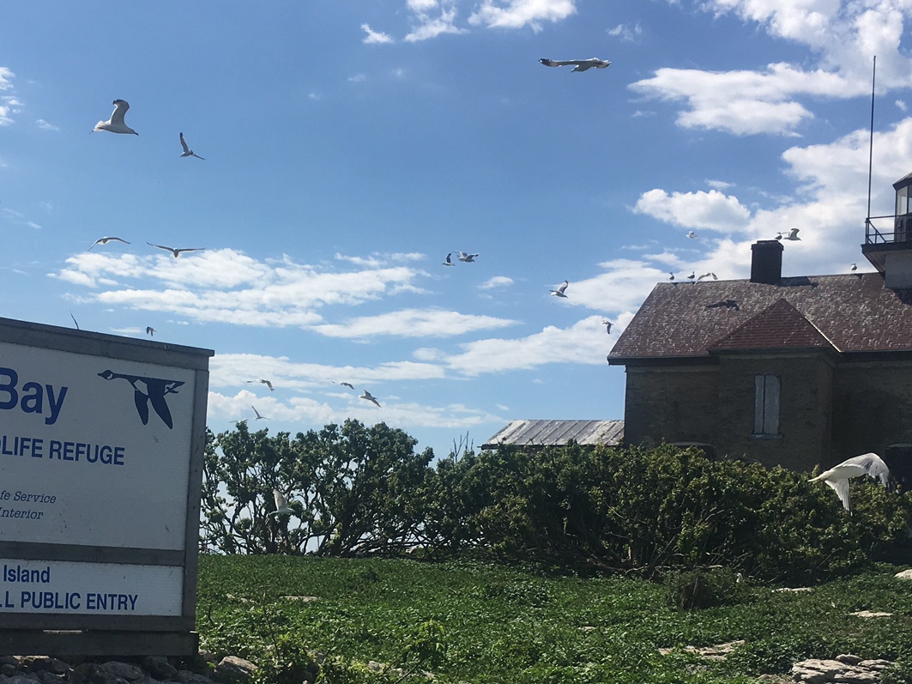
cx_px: 298
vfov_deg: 26.3
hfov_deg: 34.6
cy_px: 486
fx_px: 1449
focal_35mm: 55
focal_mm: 4.15
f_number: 2.2
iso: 25
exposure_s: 1/2747
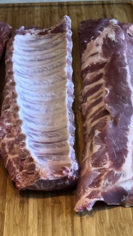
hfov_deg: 14.2
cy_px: 140
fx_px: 532
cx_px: 37
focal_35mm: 85
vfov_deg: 25.0
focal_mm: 6.6
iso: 320
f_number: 2.8
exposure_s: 1/30
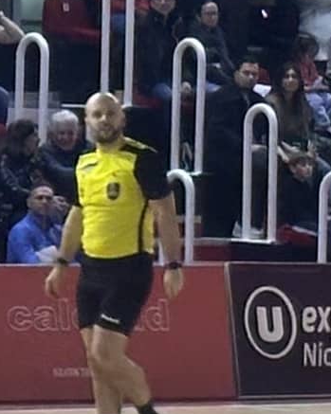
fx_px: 2439
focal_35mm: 199
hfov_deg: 7.7
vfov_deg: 9.7
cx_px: -95
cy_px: 236
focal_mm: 6.86
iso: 100
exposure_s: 1/100
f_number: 1.78
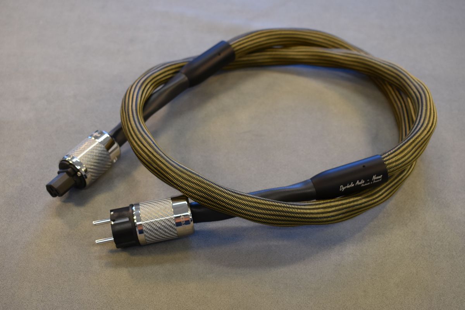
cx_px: 232
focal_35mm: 46
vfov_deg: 28.9
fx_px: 601
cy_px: 155
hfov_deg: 42.3
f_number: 5.6
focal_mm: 31
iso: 400
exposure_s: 1/60
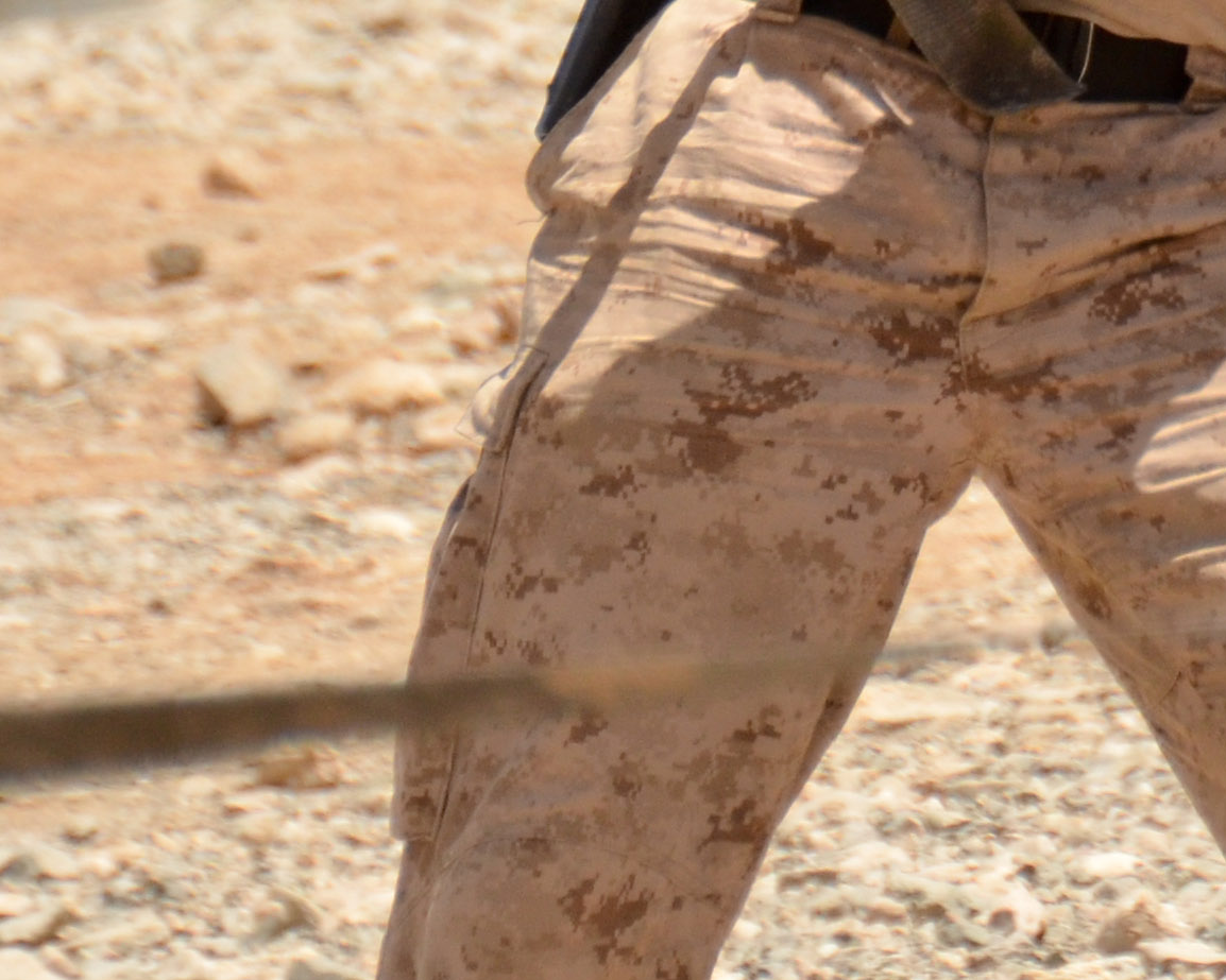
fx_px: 39184
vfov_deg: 1.4
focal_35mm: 1080
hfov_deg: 1.8
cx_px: 1555
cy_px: -365
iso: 400
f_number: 5.6
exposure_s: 1/2000
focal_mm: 180
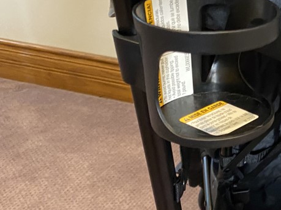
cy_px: 127
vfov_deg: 21.6
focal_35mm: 68
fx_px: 552
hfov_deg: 25.6
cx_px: 338
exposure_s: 1/30
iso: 500
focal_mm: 4.25
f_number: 1.8
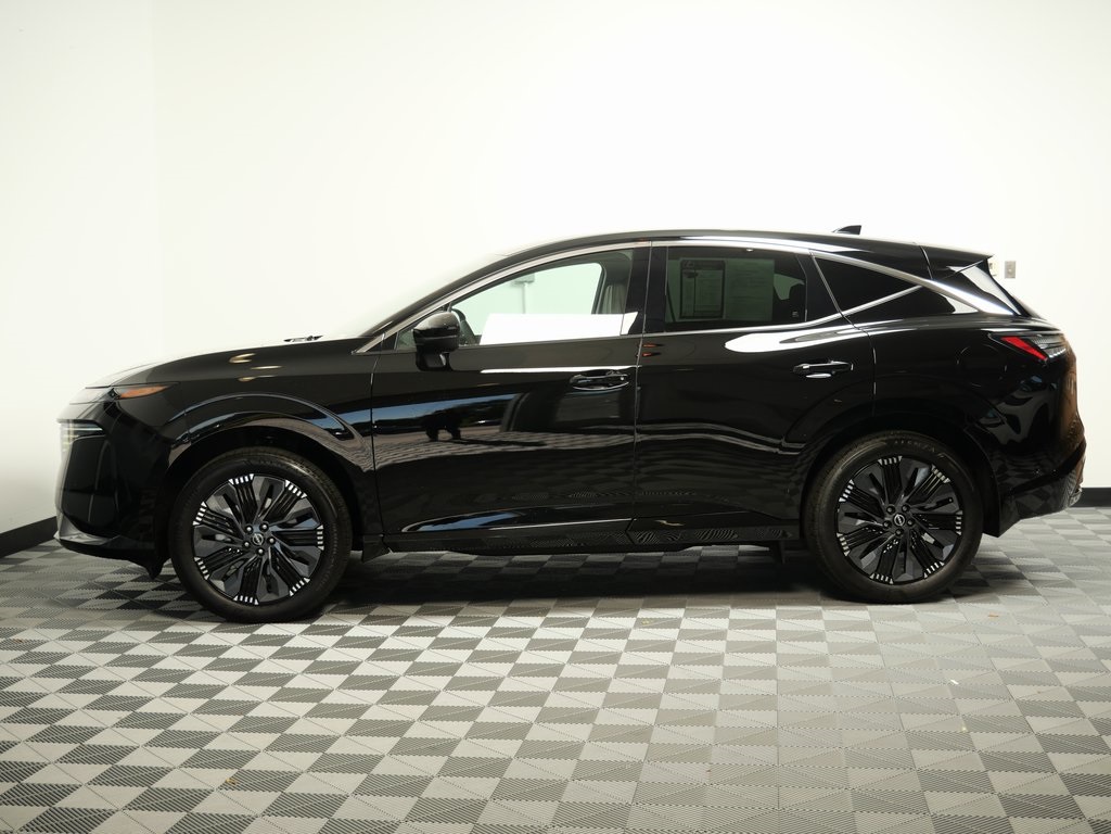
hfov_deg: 41.2
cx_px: 556
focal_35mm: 46
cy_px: 417
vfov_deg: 31.5
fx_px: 1476
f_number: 4.3
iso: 250
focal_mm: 23
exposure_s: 1/250
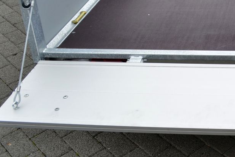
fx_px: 431
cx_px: 262
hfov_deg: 27.7
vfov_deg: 19.4
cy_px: -31
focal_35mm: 66
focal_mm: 18
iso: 100
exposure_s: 1/80
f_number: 6.3
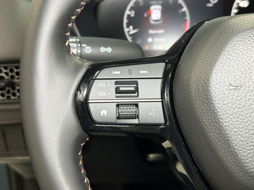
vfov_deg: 30.3
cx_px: 127
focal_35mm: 48
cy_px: 95
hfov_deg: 39.7
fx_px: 352
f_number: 1.78
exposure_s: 1/40
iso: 400
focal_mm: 6.86
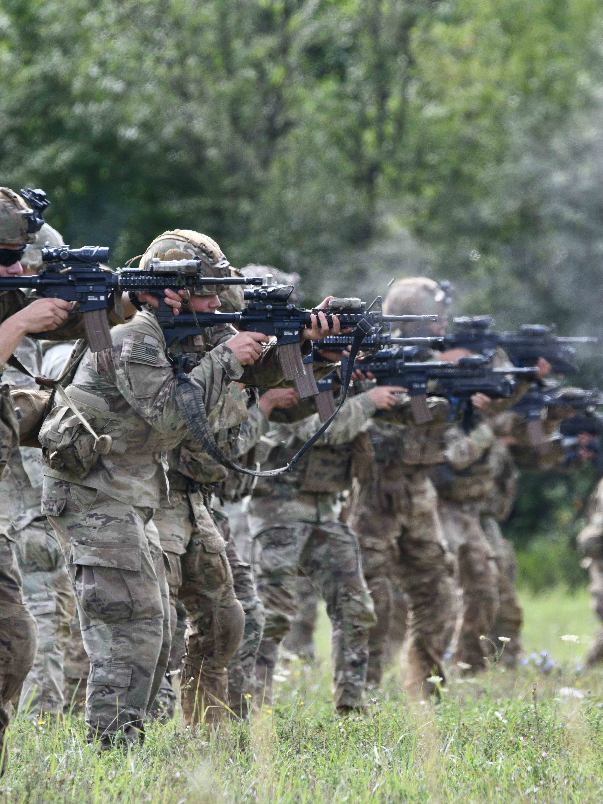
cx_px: 398
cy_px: 402
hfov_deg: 2.2
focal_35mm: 664
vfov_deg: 3.0
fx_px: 15423
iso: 400
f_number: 10
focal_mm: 460
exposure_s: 1/500
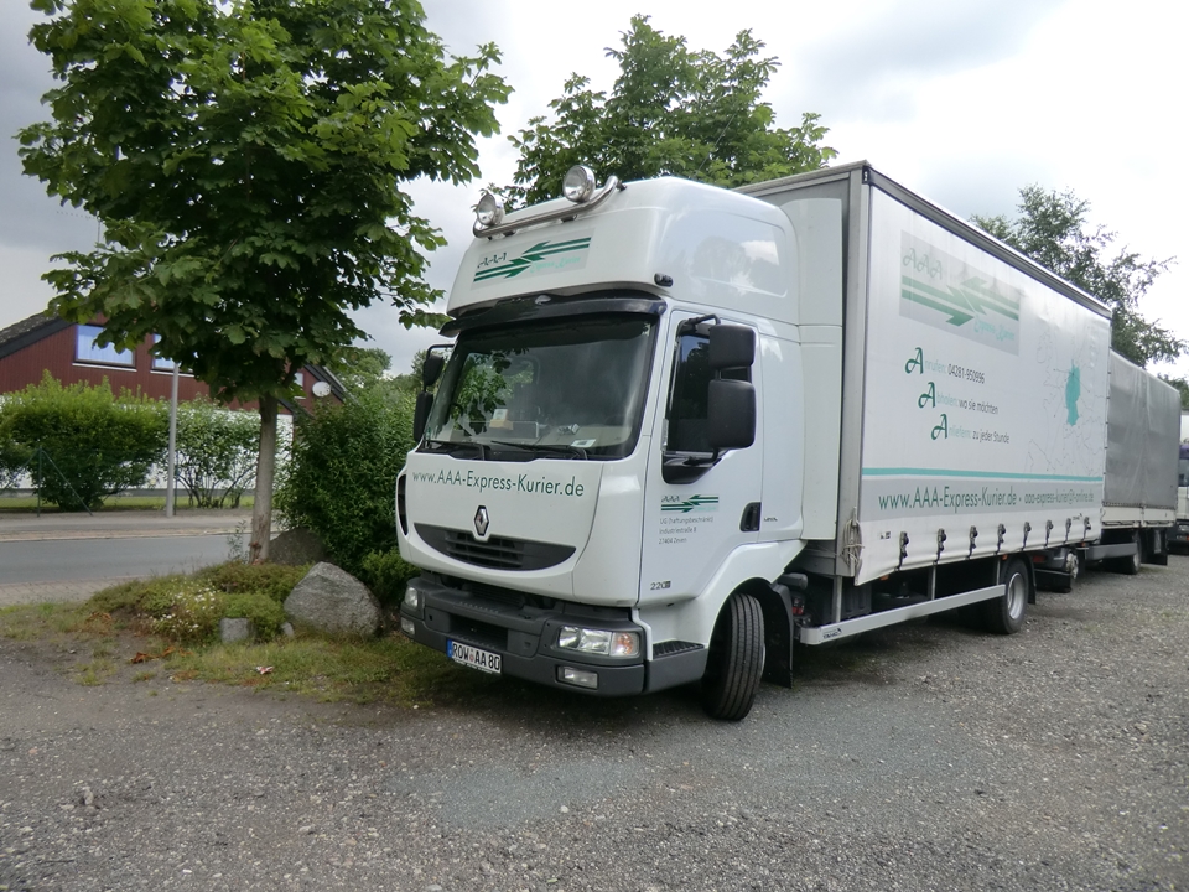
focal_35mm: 24
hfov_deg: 71.6
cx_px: 594
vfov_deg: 56.8
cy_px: 446
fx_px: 824
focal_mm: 4.3
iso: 64
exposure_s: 1/200
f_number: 3.2
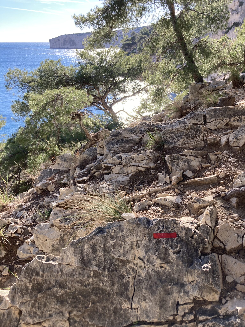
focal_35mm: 28
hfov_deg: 49.7
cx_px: 122
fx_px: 264
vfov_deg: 63.4
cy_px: 164
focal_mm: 3.99
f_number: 1.8
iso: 20
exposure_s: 1/390
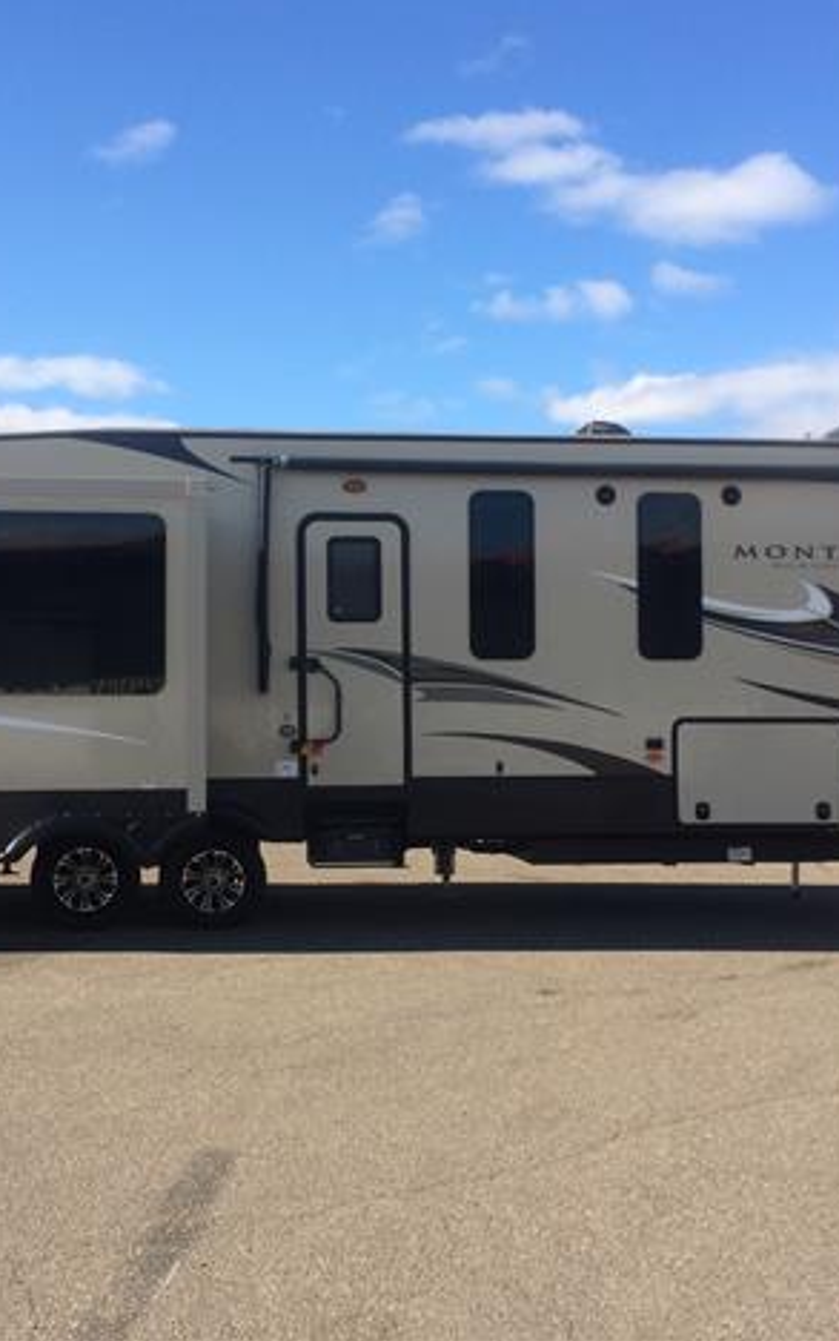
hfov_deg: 30.5
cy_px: 656
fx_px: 1535
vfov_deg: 47.2
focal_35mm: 42
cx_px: 329
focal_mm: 4.15
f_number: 2.2
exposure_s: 1/1172
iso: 32
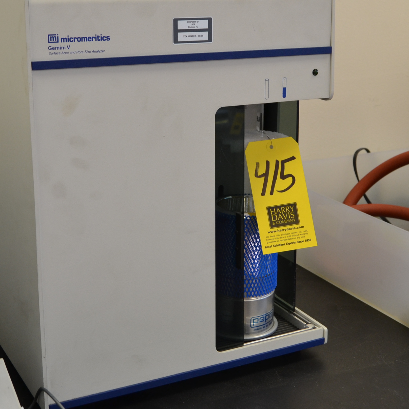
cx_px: 171
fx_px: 802
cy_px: 153
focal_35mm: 60
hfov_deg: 28.6
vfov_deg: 28.5
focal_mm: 22
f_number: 5
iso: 400
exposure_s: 1/100
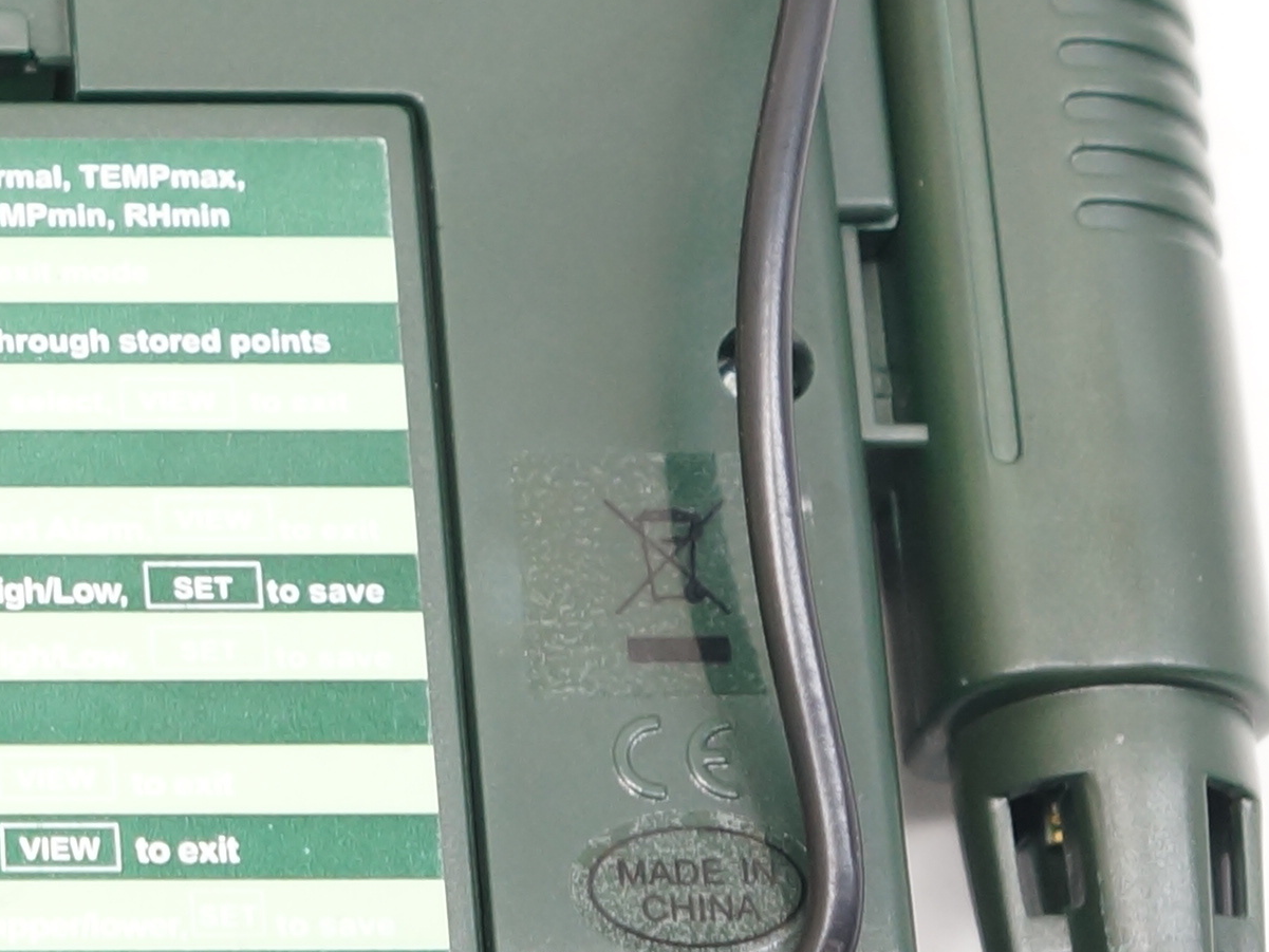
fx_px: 6049
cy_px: 427
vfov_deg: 9.0
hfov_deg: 11.5
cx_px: -611
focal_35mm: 165
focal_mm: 28
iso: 400
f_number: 4
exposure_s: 1/50
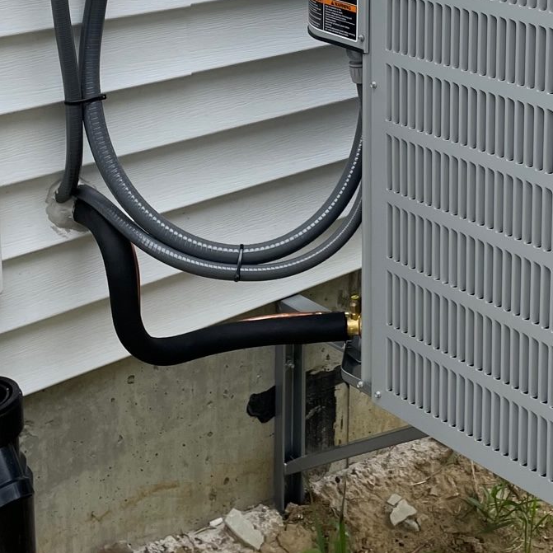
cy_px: -3
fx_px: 1247
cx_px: 477
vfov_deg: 23.9
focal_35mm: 69
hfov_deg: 24.4
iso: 32
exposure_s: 1/1795
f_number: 1.6
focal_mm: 4.2
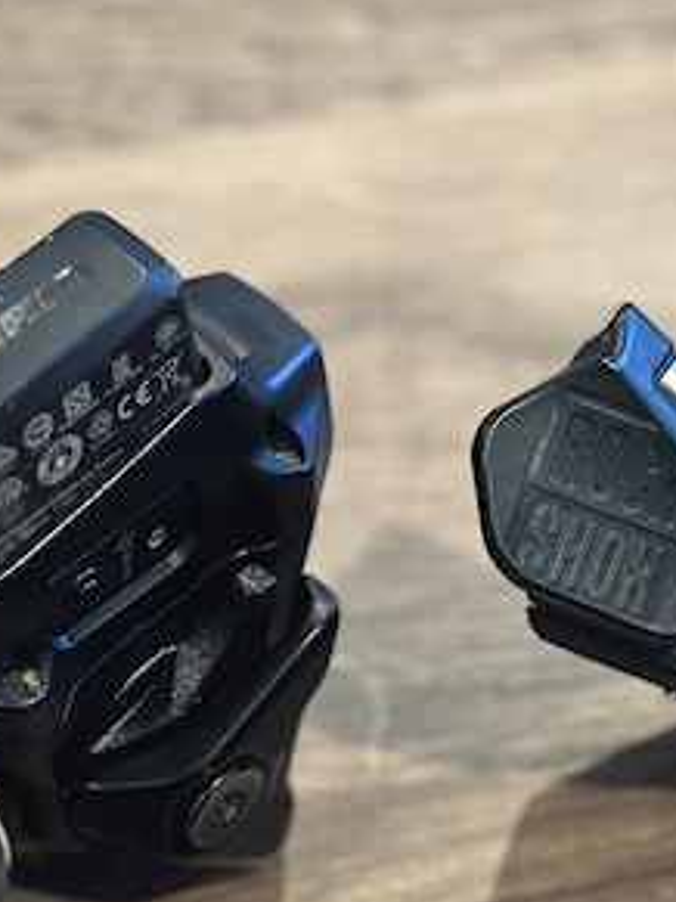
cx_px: 189
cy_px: 555
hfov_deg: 11.2
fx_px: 3440
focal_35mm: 132
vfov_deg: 14.9
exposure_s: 1/40
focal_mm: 6.86
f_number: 1.78
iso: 400
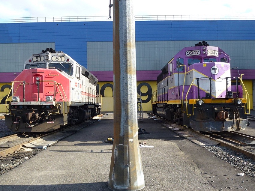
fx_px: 265
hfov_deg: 51.4
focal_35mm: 36
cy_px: 96
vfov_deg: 39.6
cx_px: 128
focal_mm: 6.4
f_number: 4
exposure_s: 1/320
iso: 100
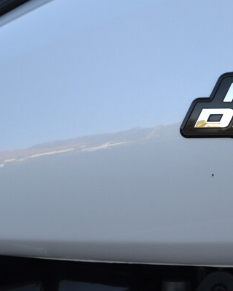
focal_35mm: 212
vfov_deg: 9.1
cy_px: 67
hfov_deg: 7.3
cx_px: 225
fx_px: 1825
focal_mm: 50
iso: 110
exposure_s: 1/125
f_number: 5.6
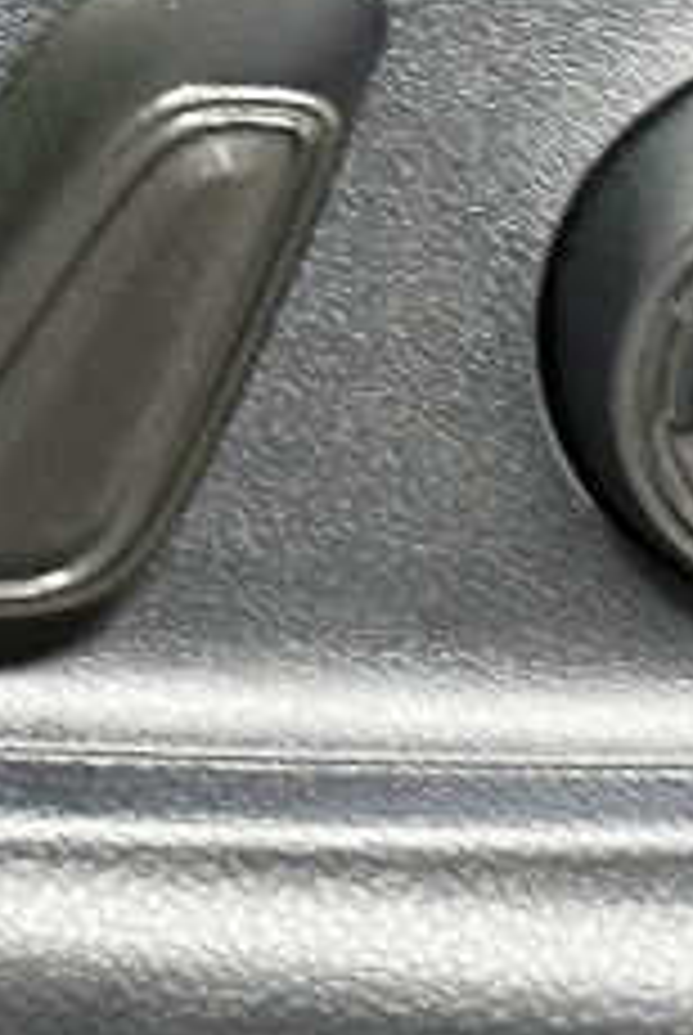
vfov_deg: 9.3
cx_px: 99
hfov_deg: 6.2
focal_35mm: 222
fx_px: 6391
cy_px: 369
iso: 640
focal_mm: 6.86
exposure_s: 1/30
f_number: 1.78
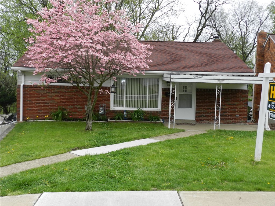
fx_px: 254
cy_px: 103
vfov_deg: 44.2
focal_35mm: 32
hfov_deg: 56.8
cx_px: 138
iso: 160
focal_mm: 5.6
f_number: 3.7
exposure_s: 1/200
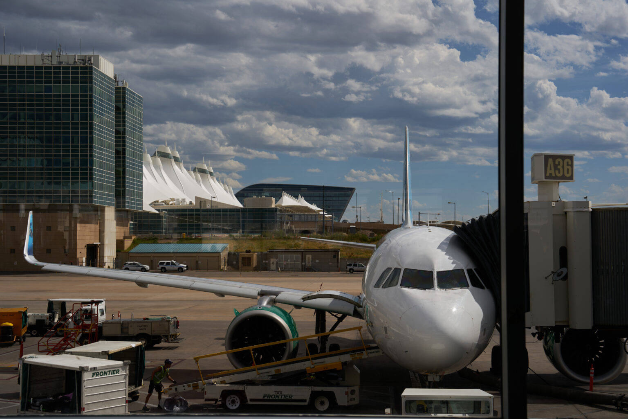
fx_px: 1029
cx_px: 314
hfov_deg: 33.9
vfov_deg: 23.0
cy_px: 210
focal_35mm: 59
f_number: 11
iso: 100
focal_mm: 59
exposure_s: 1/250
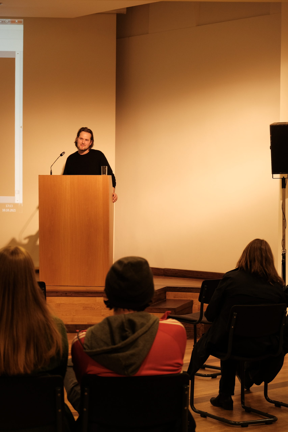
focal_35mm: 83
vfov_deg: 24.5
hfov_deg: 16.5
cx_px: 144
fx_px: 996
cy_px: 216
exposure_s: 1/30
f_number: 4.5
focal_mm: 55
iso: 1250
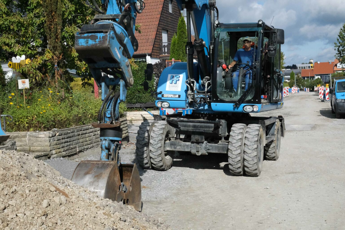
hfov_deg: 38.9
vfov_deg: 26.5
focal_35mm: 51
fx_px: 489
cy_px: 115
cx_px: 172
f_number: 14
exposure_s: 1/7500
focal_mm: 34.3
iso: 10000
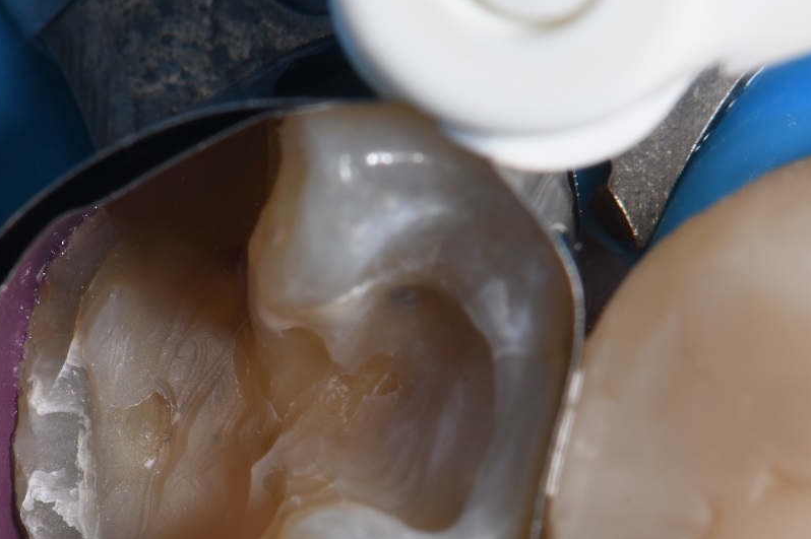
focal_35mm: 266
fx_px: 5988
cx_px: 314
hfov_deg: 7.7
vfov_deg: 5.2
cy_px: 447
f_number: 32
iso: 200
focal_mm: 105
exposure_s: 1/160
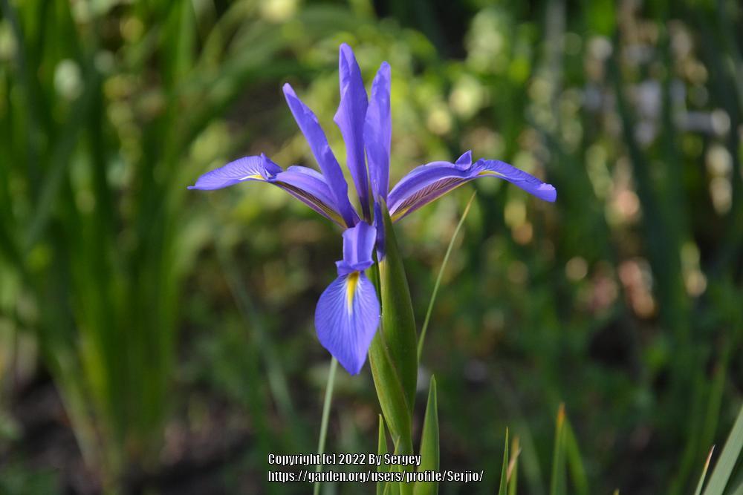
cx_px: 372
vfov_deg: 8.7
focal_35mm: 158
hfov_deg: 13.0
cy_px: 248
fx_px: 3251
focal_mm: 105
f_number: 5.6
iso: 800
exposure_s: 1/400
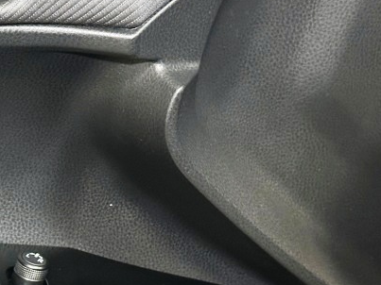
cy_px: 144
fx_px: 1342
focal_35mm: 122
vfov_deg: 12.1
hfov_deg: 15.6
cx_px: -62
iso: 640
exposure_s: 1/24
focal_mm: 6.86
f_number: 1.78
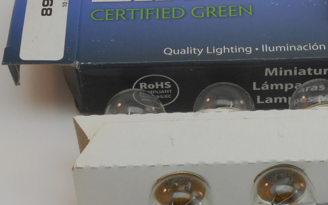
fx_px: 1234
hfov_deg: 14.9
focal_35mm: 138
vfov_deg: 9.5
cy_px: 133
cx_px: 317
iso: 80
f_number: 5.3
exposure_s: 1/40
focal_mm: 12
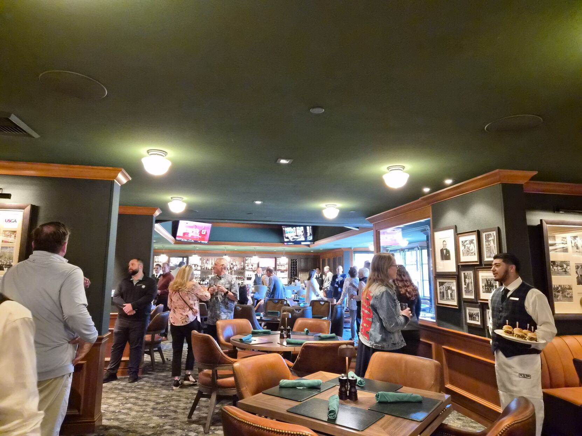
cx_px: 291
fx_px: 387
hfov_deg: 73.9
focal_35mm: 23
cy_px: 218
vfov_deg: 58.9
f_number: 1.8
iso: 2000
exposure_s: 1/120
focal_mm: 5.4
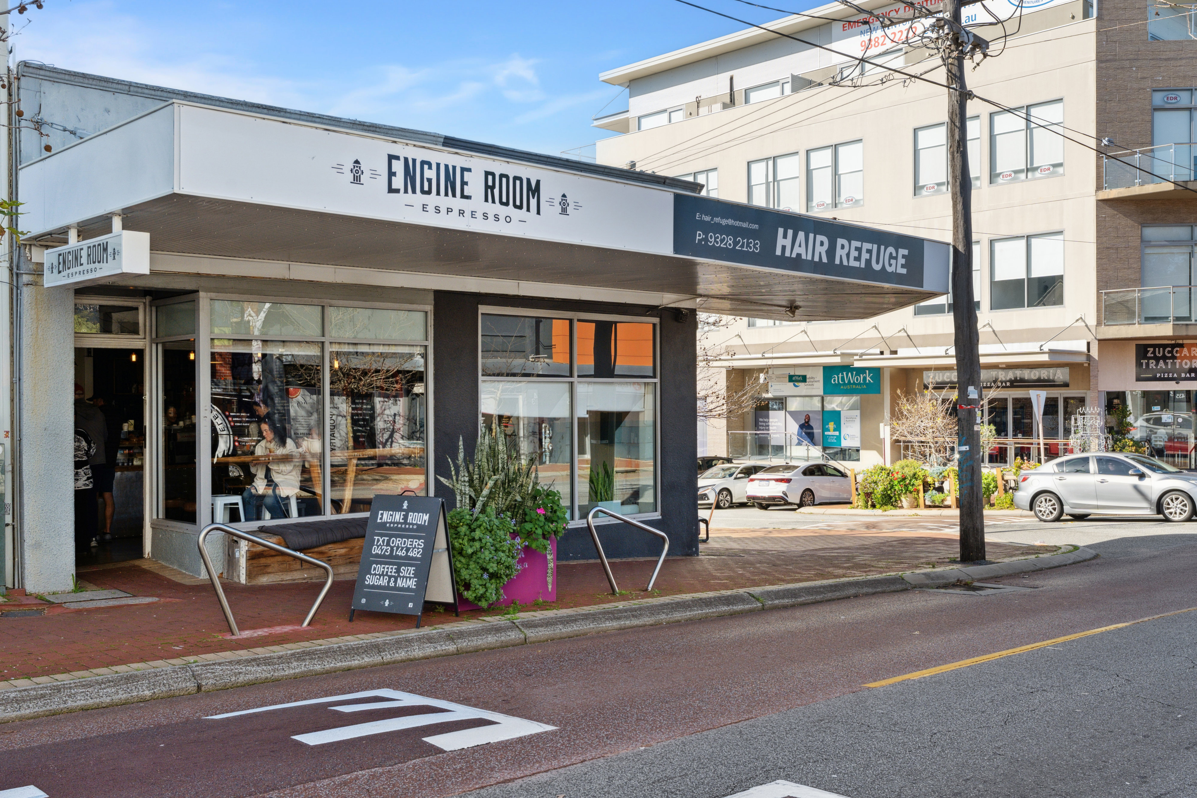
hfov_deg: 55.8
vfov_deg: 38.9
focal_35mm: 34
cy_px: 399
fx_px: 1130
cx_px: 598
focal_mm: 34
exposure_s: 1/320
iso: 500
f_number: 8
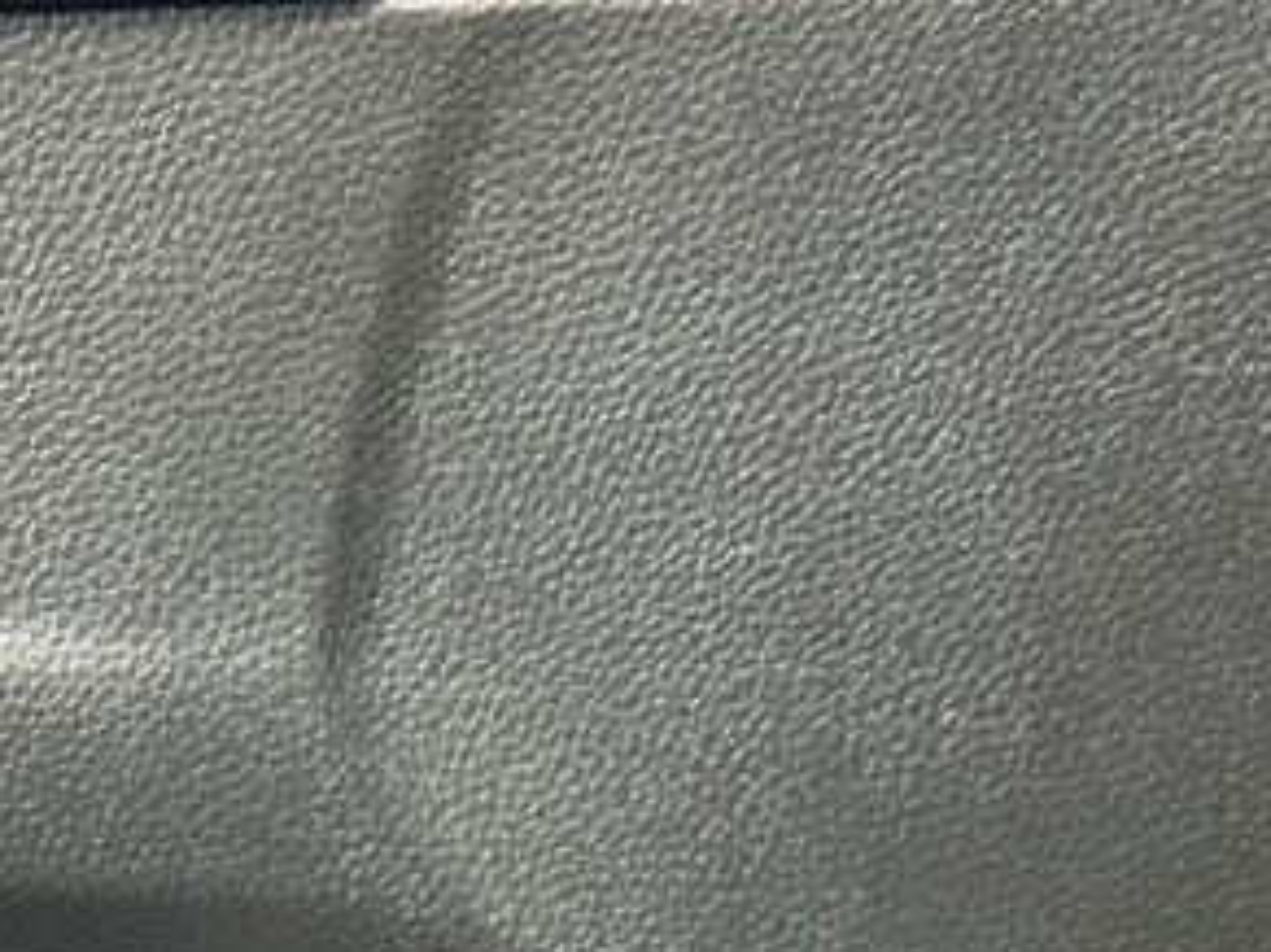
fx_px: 6203
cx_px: -668
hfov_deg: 11.2
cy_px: 1397
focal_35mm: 169
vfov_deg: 8.6
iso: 640
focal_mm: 6.86
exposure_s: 1/30
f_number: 1.78
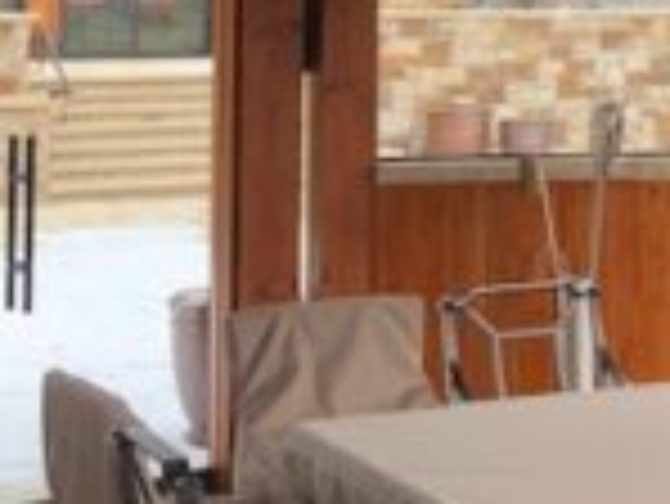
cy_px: -148
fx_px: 1743
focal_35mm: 90
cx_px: 571
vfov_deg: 15.6
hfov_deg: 21.4
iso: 20
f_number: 1.8
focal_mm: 3.99
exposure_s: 1/333
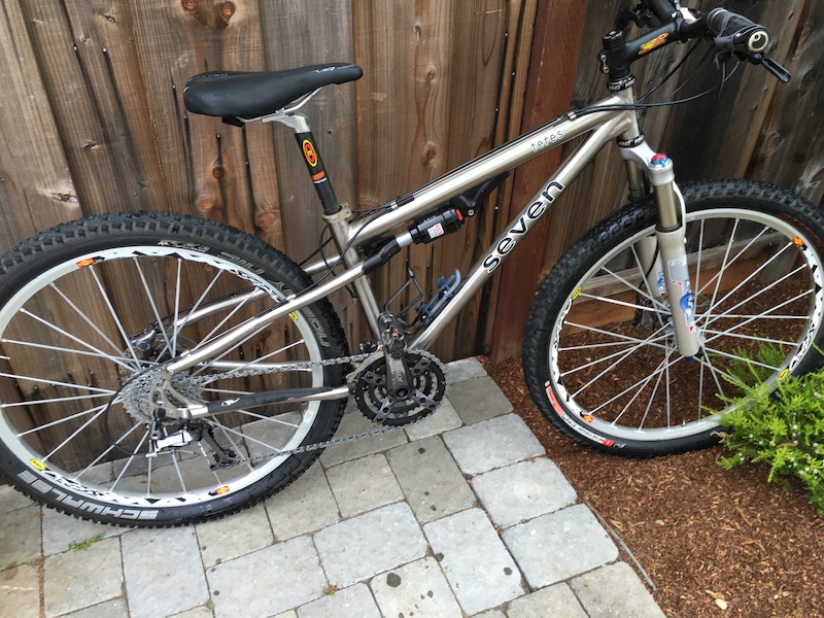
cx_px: 412
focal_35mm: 29
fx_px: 690
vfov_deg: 48.2
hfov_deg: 61.7
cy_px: 309
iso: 40
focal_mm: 4.15
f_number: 2.2
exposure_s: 1/120
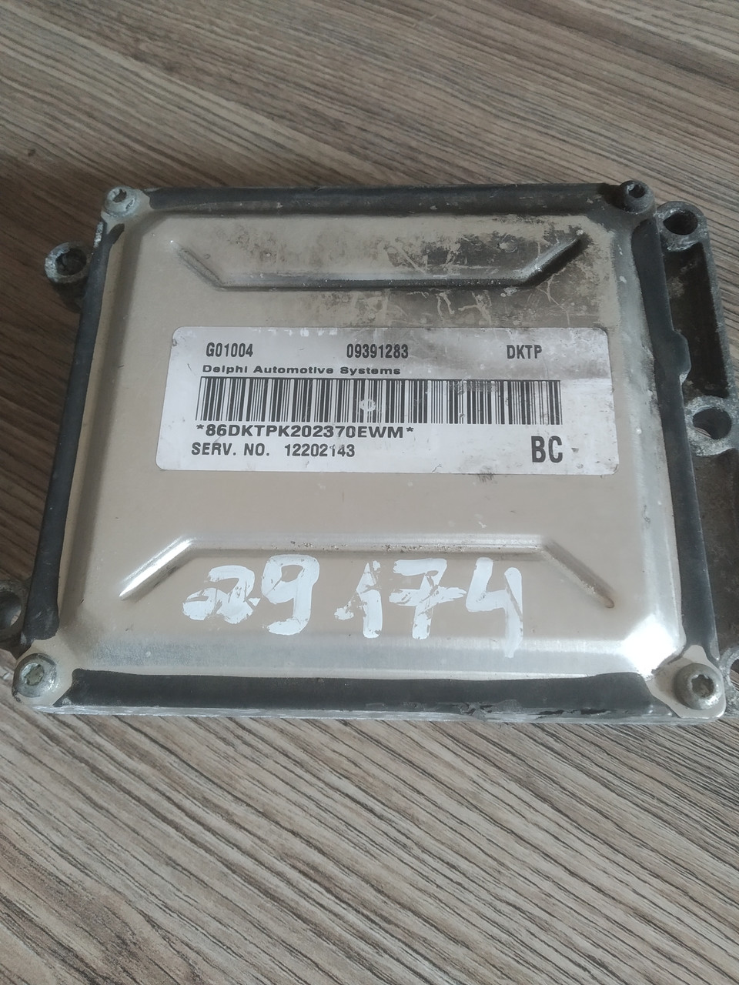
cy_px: 492
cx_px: 370
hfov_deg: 53.1
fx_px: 740
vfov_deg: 67.3
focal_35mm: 26
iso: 320
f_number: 2.2
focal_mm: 3.82
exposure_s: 1/33
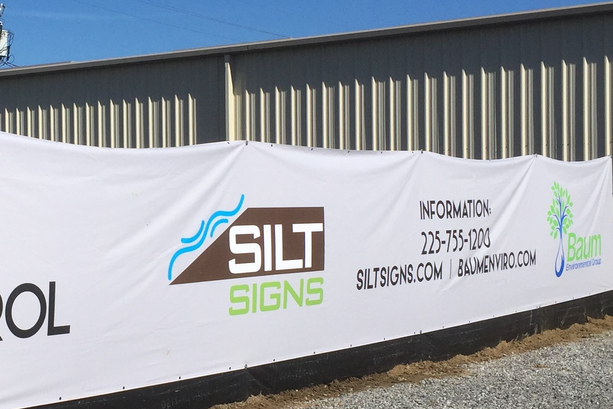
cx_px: 299
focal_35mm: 31
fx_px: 528
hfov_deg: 60.3
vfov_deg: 42.2
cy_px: 236
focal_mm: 4.15
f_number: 2.2
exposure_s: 1/4405
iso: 32
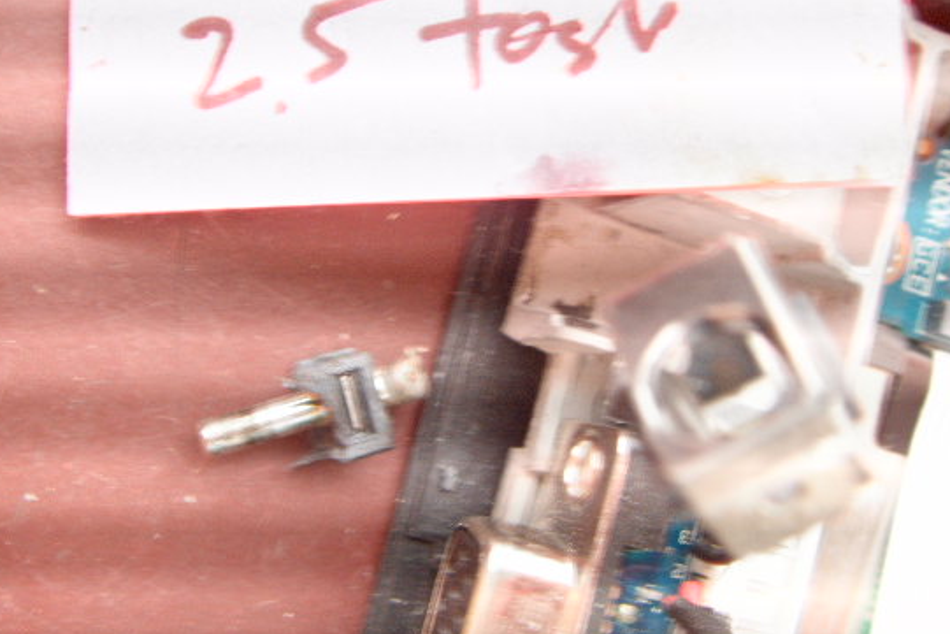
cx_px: 507
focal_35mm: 48
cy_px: 292
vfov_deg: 28.1
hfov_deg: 41.1
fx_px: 1267
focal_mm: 6.6
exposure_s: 1/20
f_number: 3.5
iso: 152
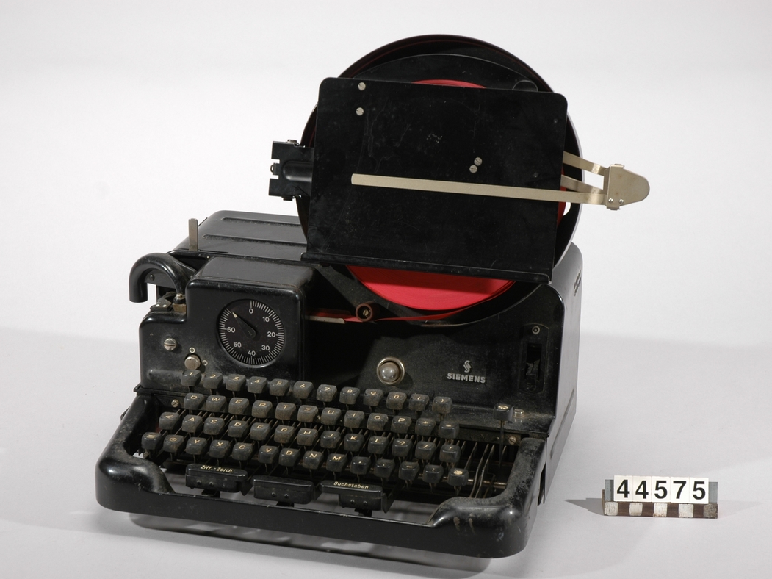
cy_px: 292
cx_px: 363
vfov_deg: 18.7
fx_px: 1762
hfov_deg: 24.7
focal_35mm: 79
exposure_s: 1/6
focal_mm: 48
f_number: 8
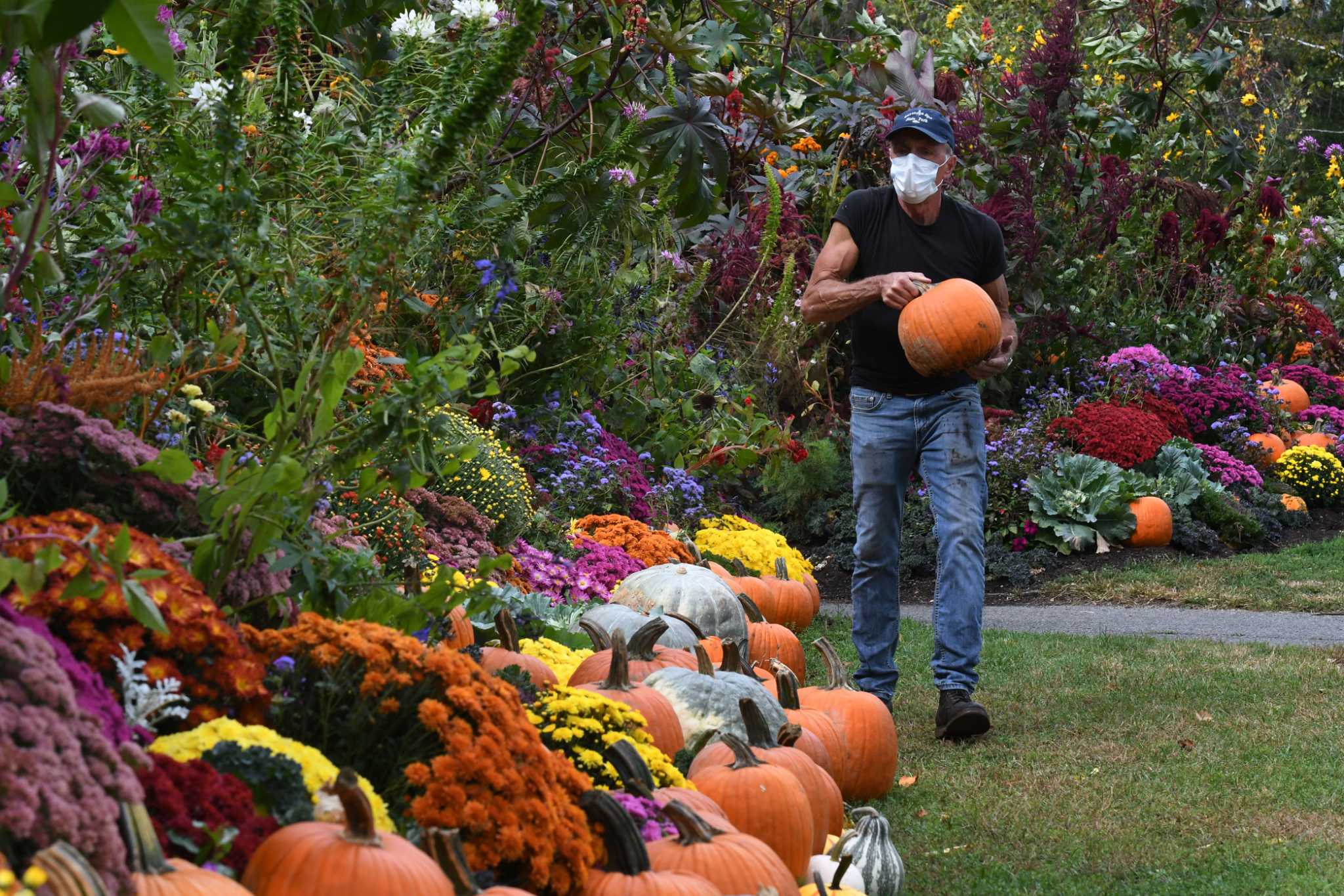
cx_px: 672
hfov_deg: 19.5
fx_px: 3919
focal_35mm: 105
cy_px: 448
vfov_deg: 13.0
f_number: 9
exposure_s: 1/500
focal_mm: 70
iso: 1000
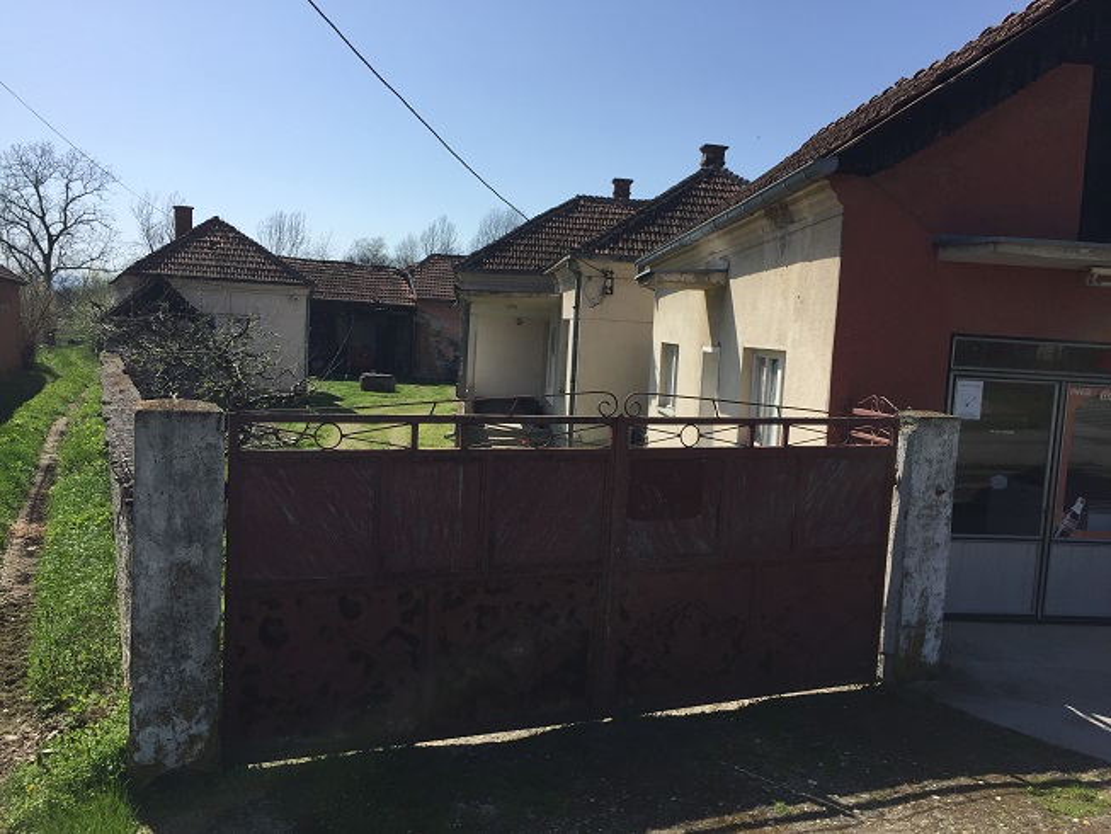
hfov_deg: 61.7
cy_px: 417
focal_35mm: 29
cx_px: 556
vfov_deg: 48.2
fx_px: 931
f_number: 2.2
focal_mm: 4.15
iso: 32
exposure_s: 1/2083
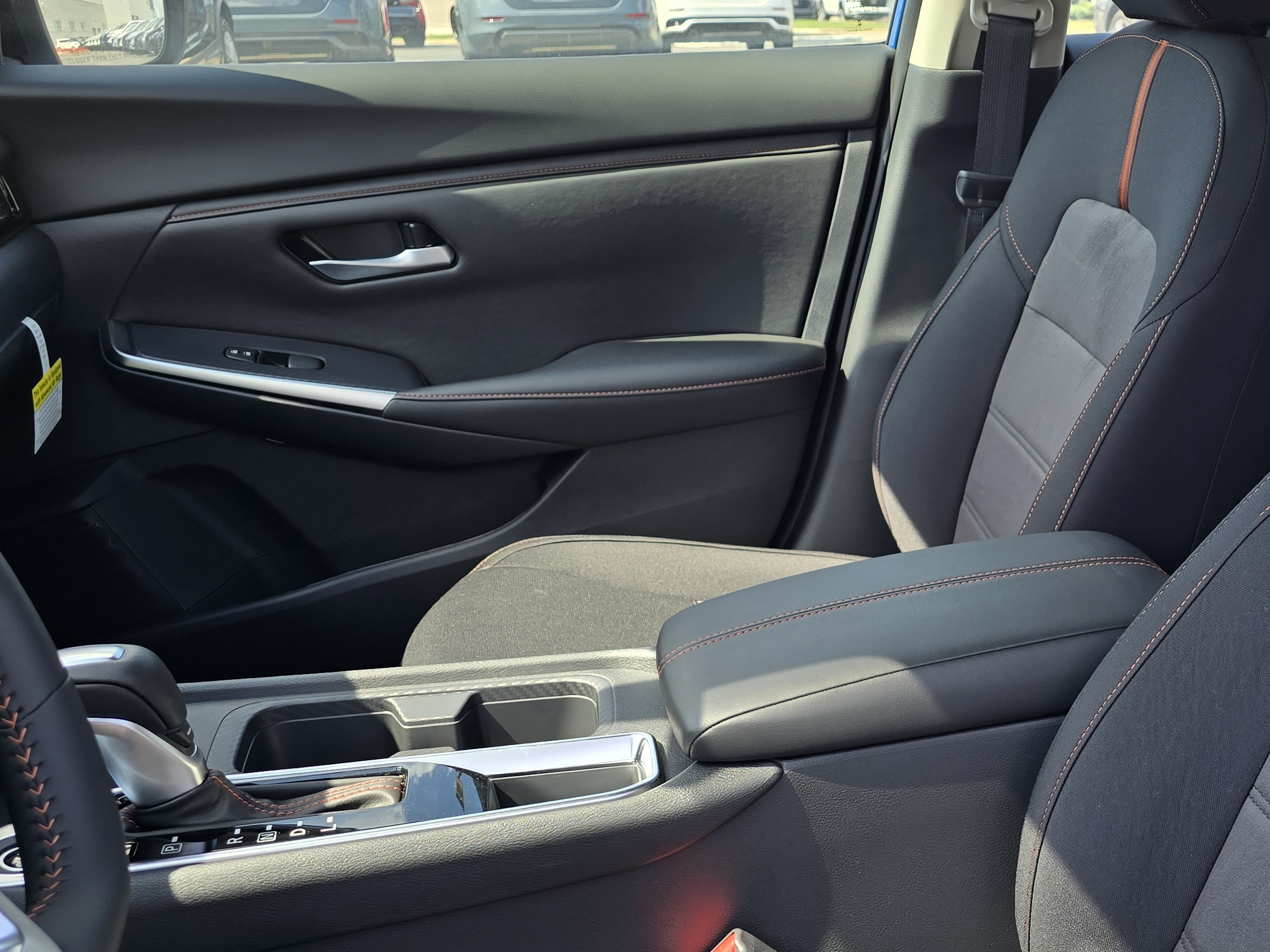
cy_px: 511
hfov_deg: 42.7
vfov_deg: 35.1
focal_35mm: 41
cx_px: 1095
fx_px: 1504
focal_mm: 6.3
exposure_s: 1/180
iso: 12
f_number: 1.7
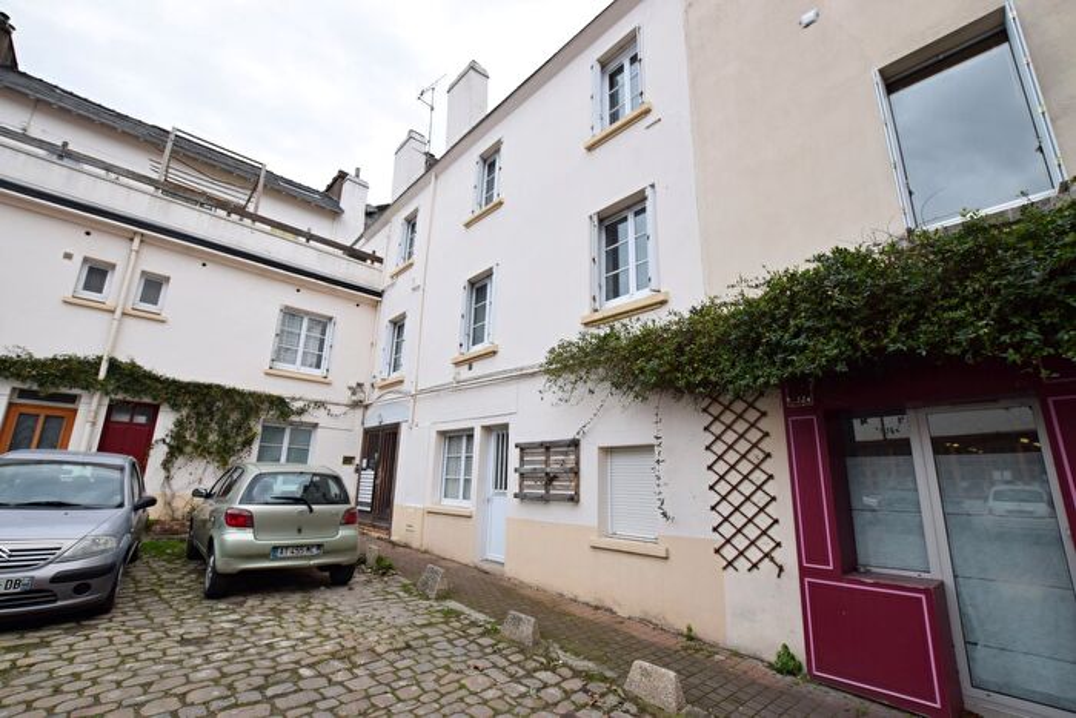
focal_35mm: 15
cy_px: 359
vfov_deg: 77.4
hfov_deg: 100.4
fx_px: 448
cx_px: 538
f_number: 6.3
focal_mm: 10
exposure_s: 1/125
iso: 400
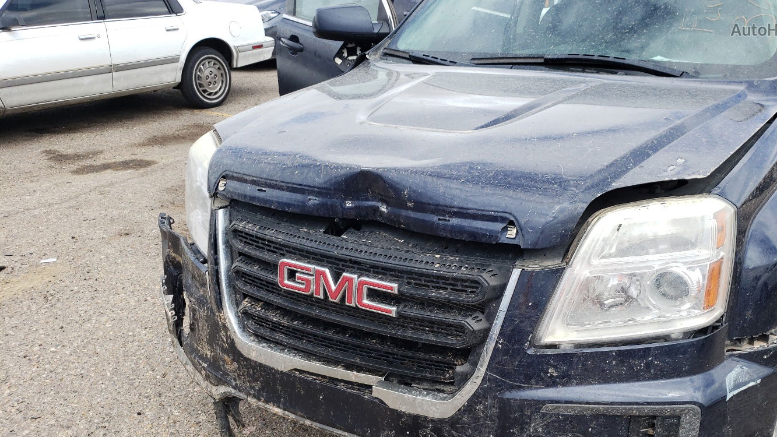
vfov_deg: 34.0
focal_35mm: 34
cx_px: 463
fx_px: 701
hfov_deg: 57.6
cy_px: 323
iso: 50
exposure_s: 1/1111
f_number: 1.5
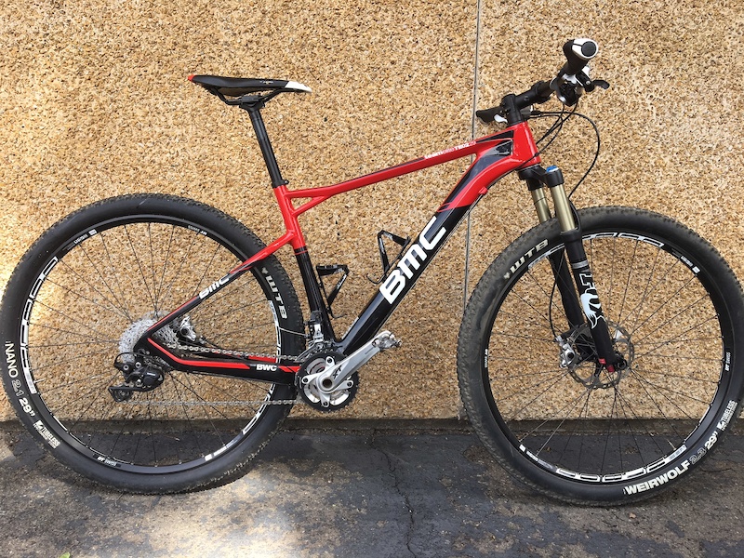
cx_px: 372
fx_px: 623
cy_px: 279
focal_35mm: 29
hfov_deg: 61.7
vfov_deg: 48.2
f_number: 2.2
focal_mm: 4.15
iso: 25
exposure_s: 1/190
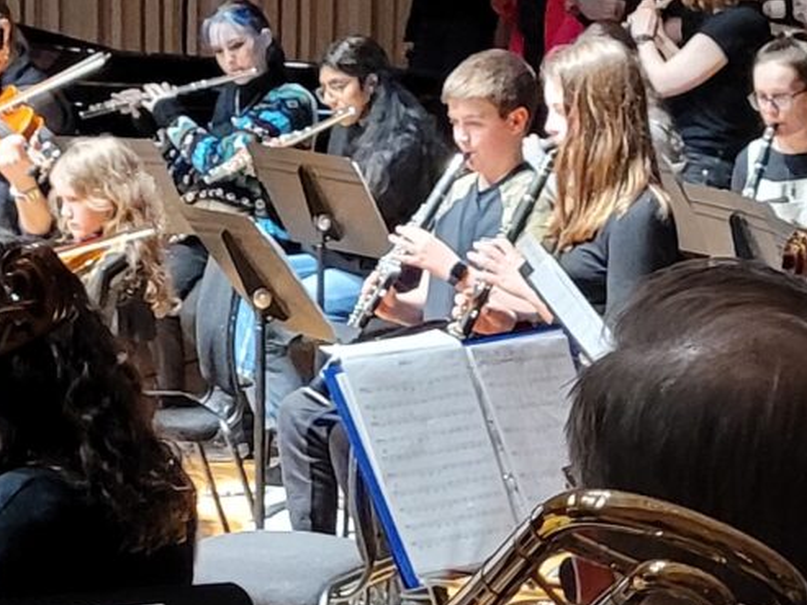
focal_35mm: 135
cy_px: 679
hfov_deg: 14.6
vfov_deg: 10.8
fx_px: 3148
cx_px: 480
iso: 400
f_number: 1.8
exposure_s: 1/50
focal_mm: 5.4
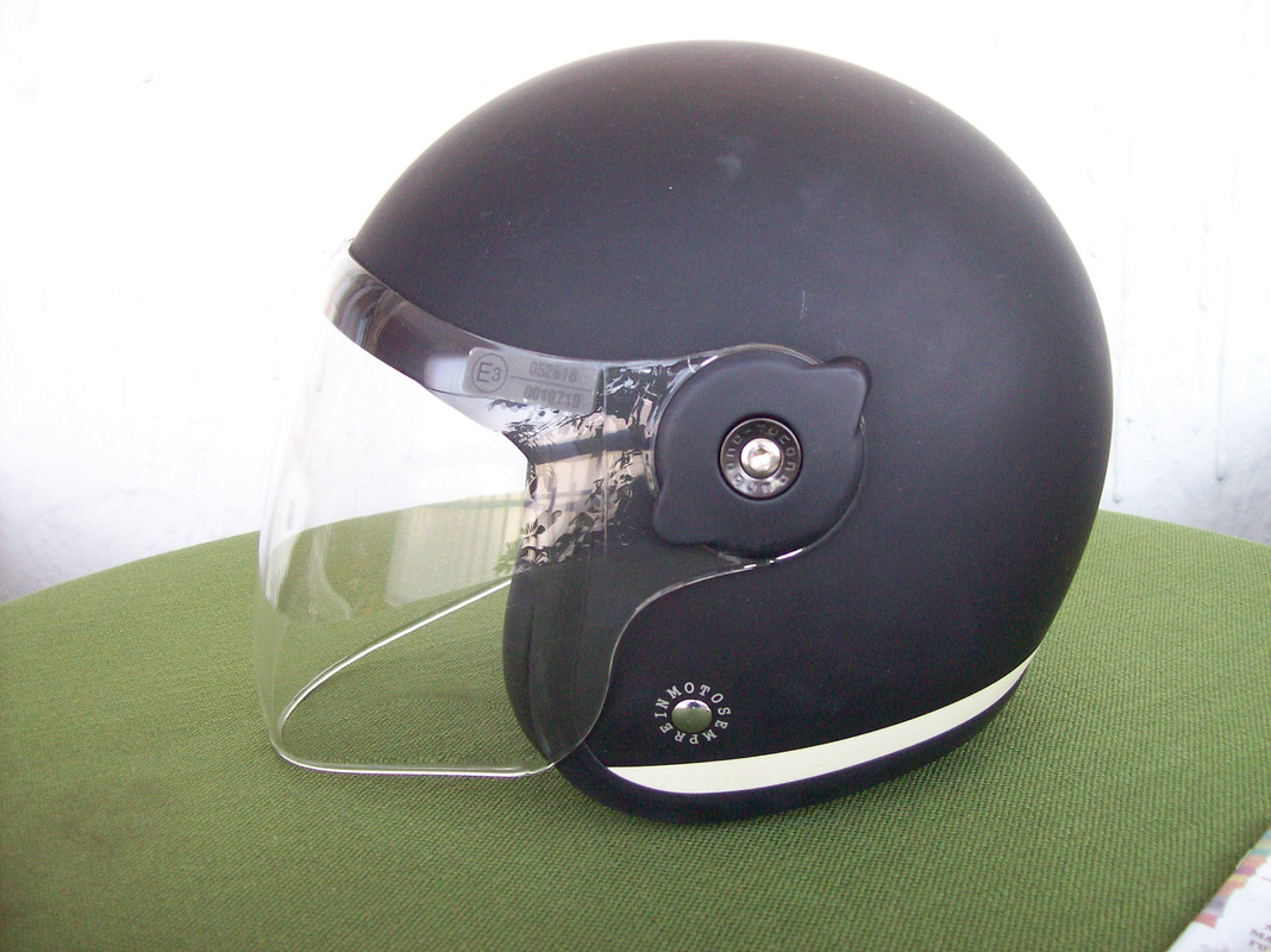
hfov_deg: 51.4
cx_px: 636
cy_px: 476
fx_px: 1321
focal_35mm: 36
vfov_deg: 39.6
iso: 140
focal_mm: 6
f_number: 2.7
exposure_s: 1/67.3
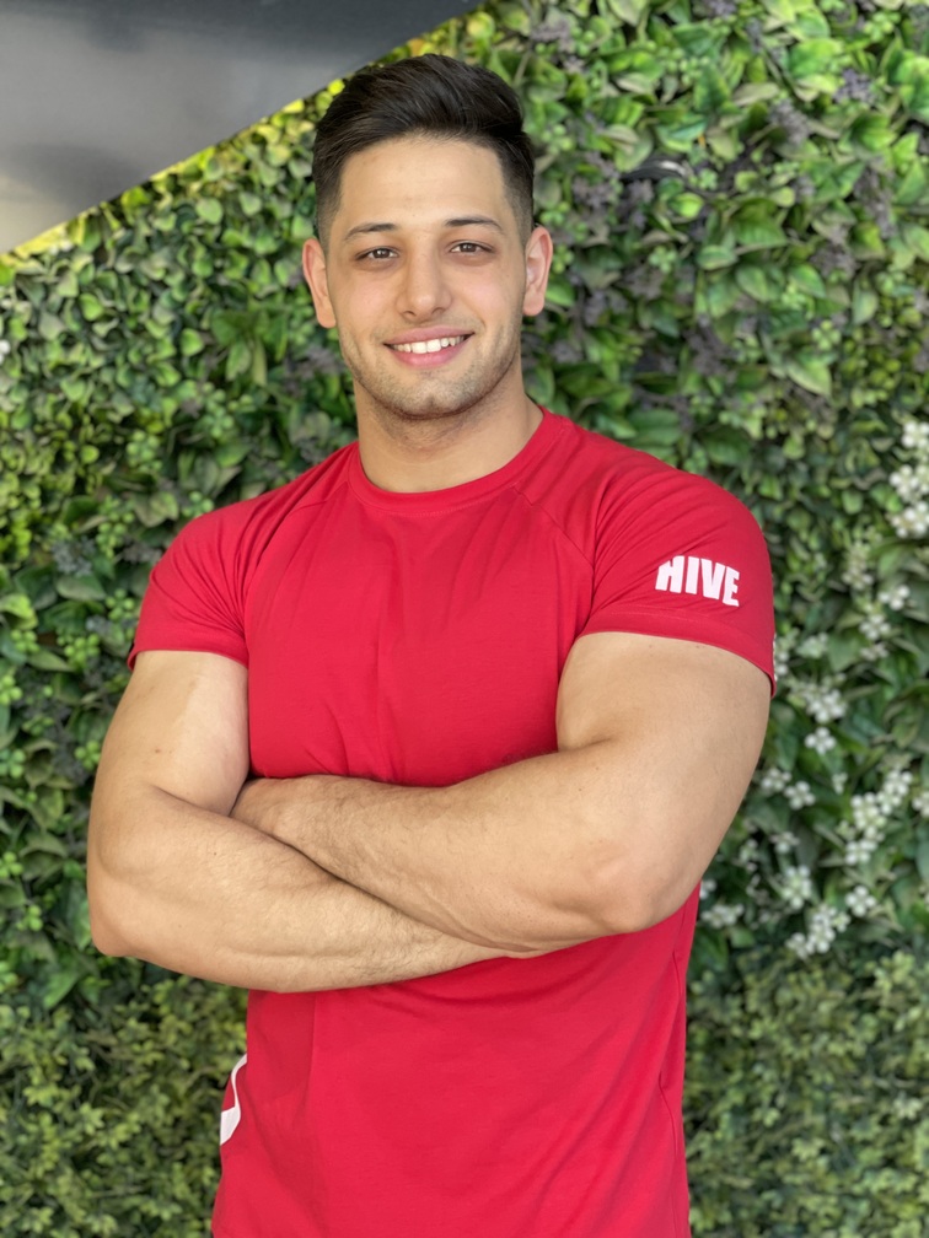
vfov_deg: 30.3
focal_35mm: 64
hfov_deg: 22.9
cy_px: 619
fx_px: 2290
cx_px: 464
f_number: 2.2
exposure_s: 1/121
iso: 160
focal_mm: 7.5
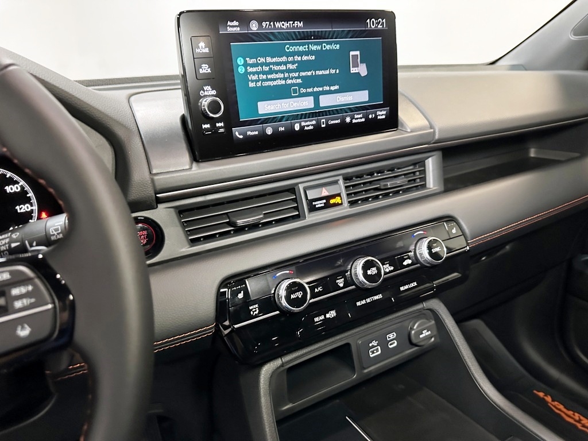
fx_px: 408
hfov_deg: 71.6
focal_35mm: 24
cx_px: 294
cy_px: 220
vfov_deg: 56.8
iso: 800
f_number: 1.78
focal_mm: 6.86
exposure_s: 1/30
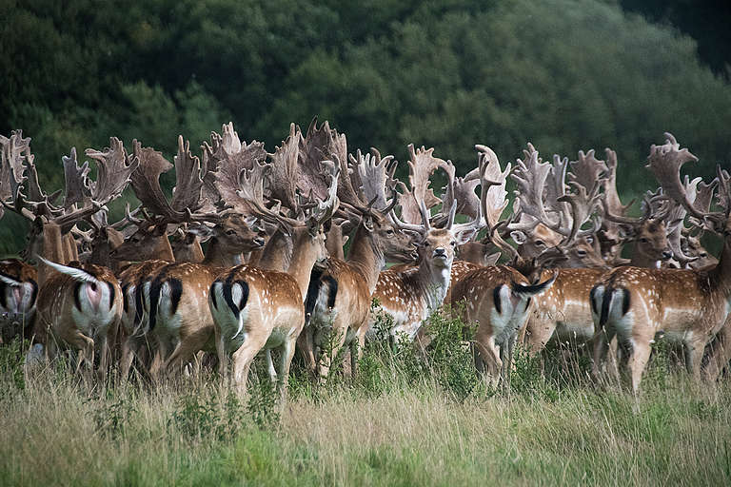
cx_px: 366
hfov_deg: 4.9
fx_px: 8528
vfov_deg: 3.3
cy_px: 244
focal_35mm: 420
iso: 1800
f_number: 6.3
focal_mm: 280
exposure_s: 1/8000
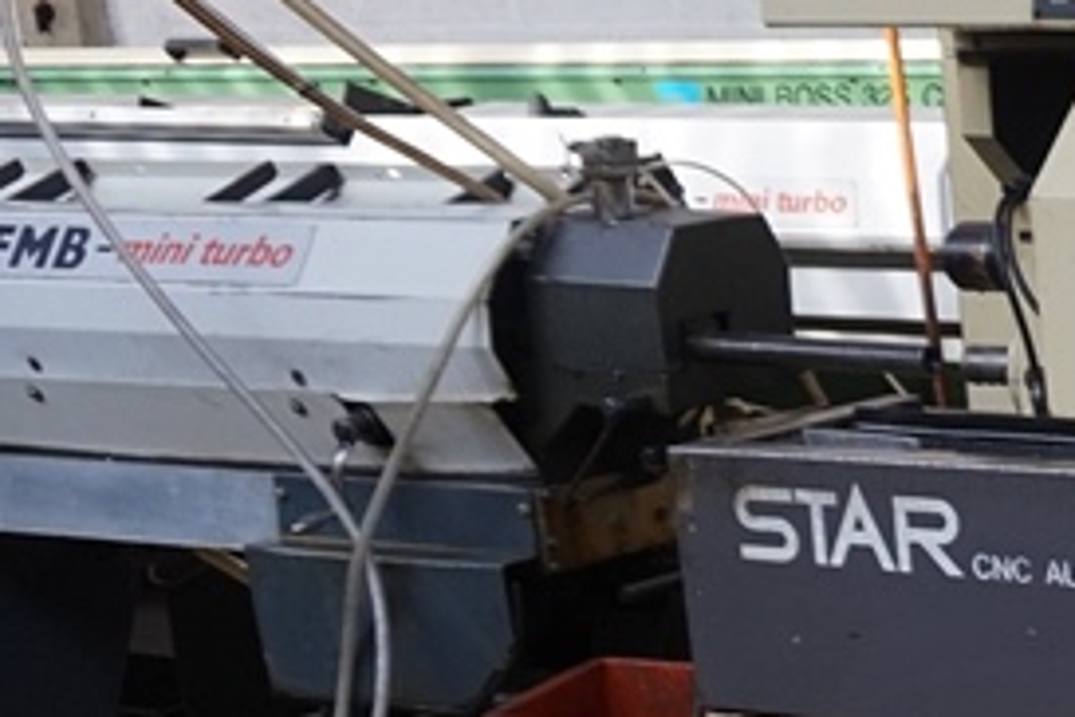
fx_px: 2687
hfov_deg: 17.8
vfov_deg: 15.1
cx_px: 1977
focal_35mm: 90
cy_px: 583
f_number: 4
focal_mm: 16
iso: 400
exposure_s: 1/160
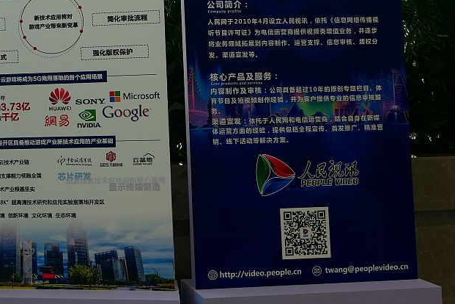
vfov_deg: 23.8
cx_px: 20
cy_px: 56
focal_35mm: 56
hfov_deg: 33.2
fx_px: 708
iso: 125
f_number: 2.8
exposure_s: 1/160
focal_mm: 10.7
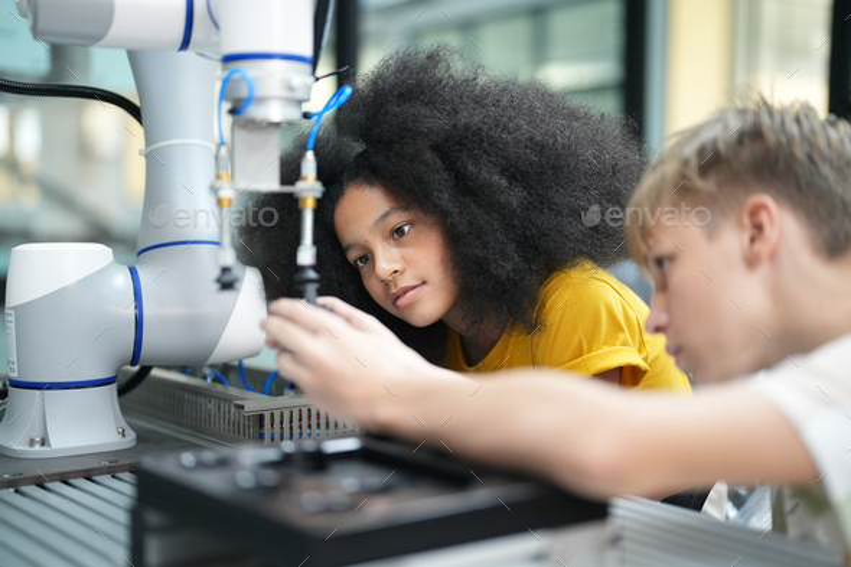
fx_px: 1182
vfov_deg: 27.0
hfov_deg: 39.6
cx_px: 426
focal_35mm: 50
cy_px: 284
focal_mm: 50
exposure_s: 1/193
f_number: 1.2
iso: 500
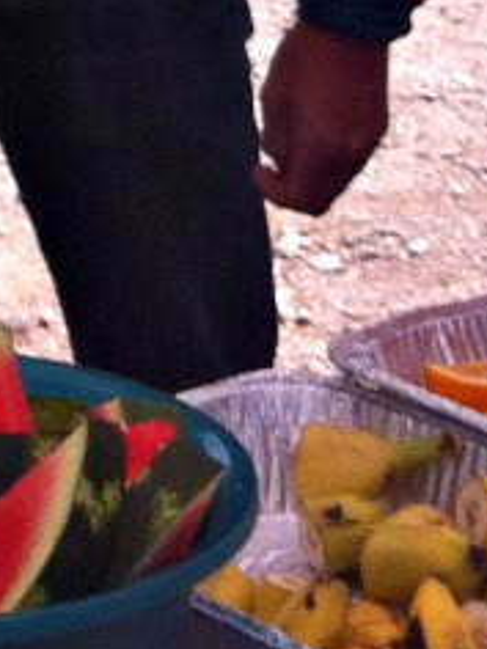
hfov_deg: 7.2
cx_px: -517
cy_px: -870
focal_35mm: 198
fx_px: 3714
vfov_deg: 9.1
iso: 80
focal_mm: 3.85
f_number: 2.8
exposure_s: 1/815
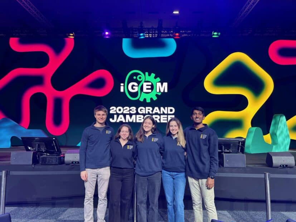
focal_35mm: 26
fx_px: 222
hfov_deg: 67.3
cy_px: 111
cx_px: 148
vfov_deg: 53.1
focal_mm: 5.7
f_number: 1.5
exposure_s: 1/50
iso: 80
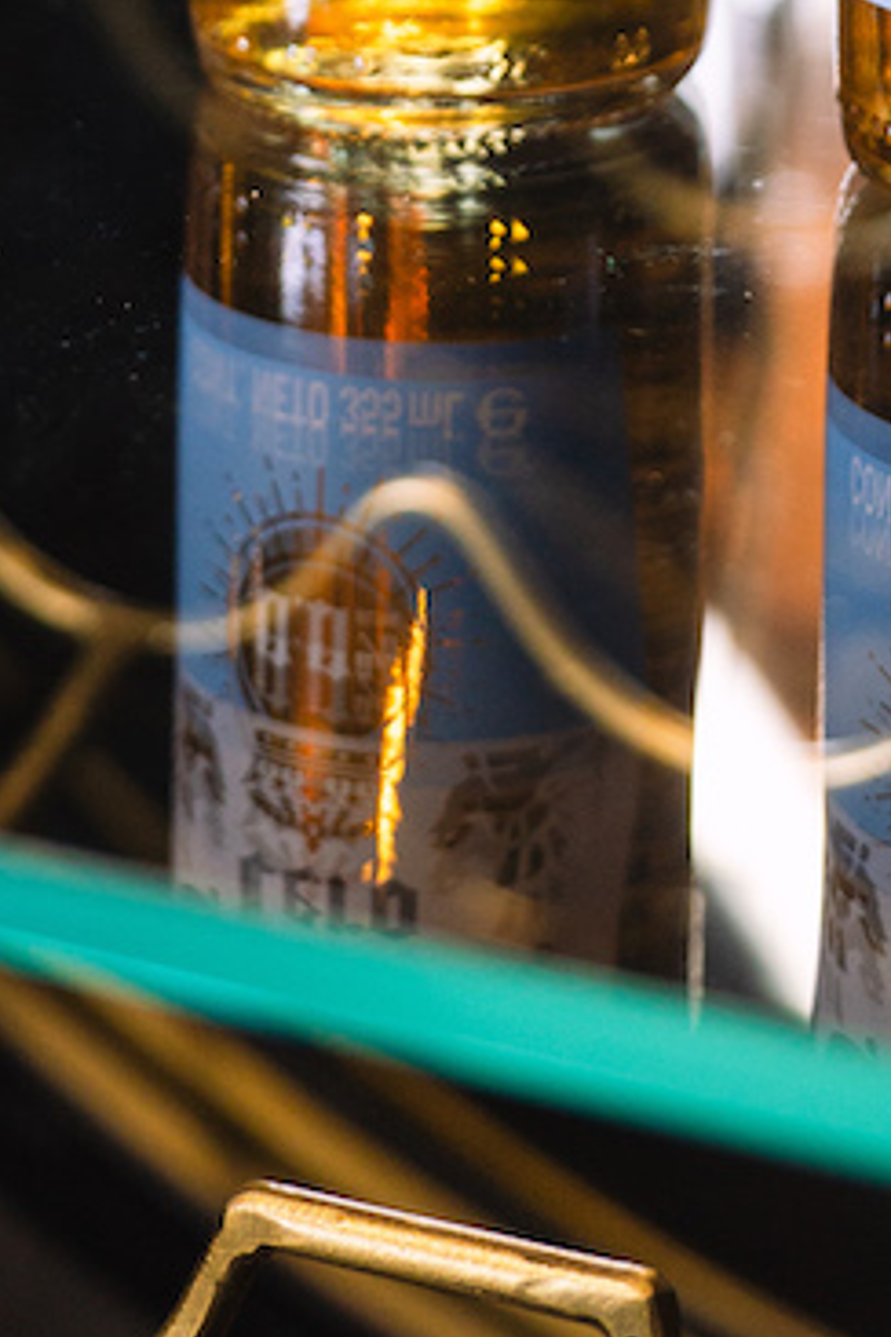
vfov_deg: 15.5
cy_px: -840
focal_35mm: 119
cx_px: 1108
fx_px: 4418
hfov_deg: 11.3
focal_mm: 34
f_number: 2.8
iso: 400
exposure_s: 1/125
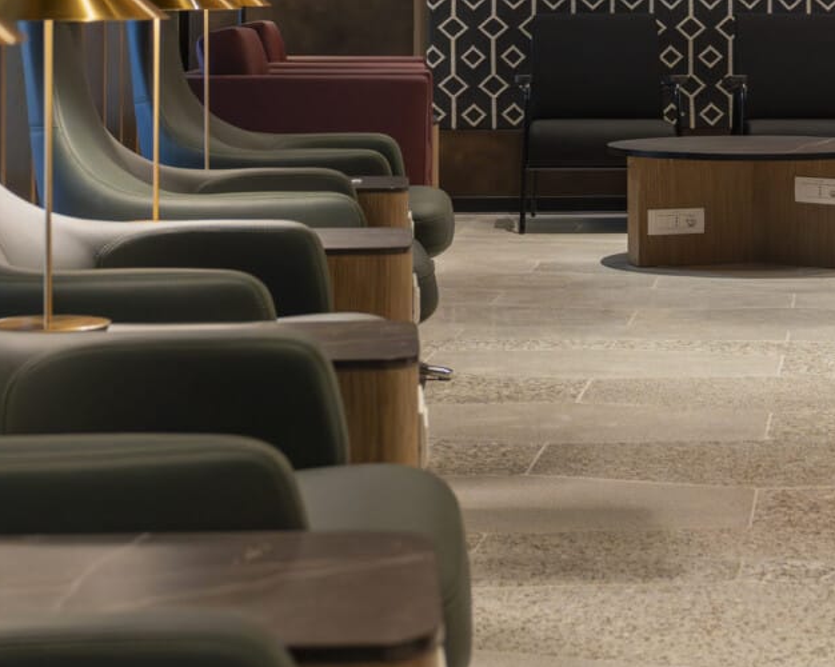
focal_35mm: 102
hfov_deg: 18.7
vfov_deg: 14.7
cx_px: 615
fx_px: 2519
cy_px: -94
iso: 2000
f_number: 4
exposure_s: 1/60
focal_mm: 34
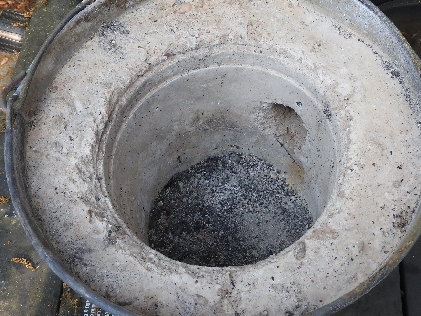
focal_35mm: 49
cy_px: 144
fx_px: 596
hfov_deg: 38.9
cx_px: 235
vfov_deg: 29.6
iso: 100
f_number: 3.5
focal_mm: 5.4
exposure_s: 1/250
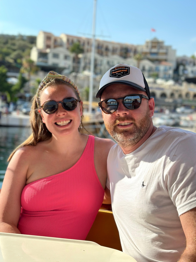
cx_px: 98
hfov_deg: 30.3
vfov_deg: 39.7
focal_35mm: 48
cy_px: 131
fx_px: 362
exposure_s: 1/1880
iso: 80
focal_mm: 6.86
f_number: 1.78
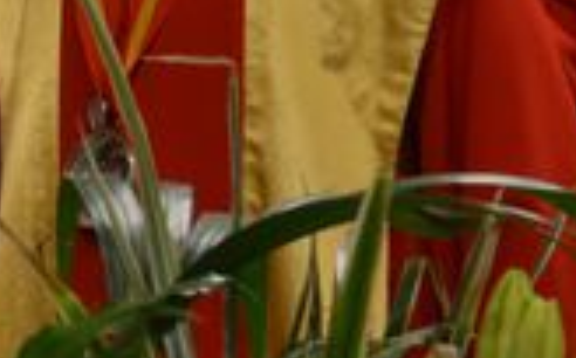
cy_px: -260
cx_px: -421
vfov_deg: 8.1
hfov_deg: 12.3
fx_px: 2461
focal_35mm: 157
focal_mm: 35
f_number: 7.1
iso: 2000
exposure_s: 1/80
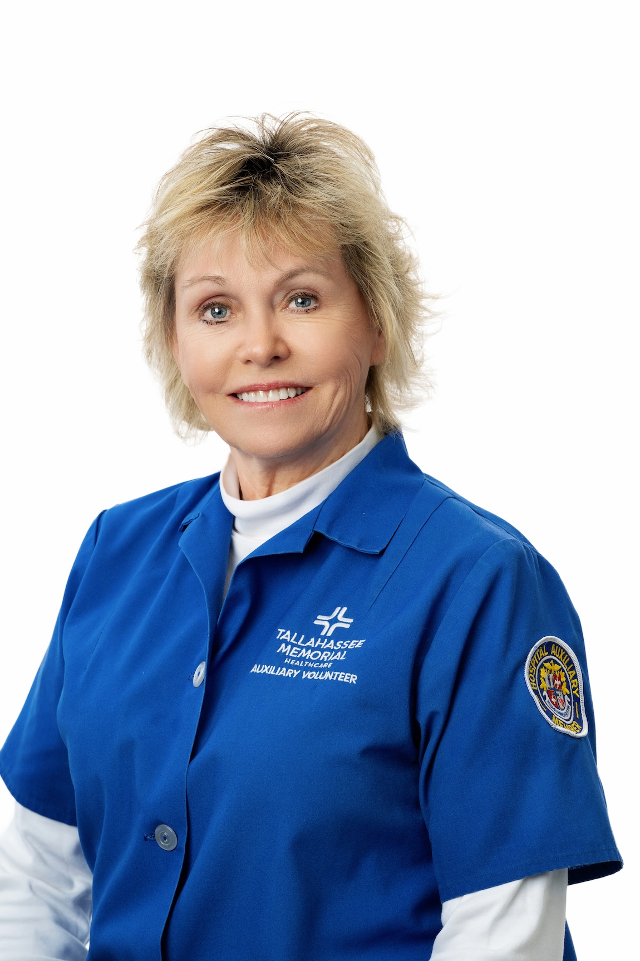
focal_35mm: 110
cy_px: 480
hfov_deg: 12.5
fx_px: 2933
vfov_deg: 18.6
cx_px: 320
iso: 640
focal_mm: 110
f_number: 9
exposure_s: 1/160
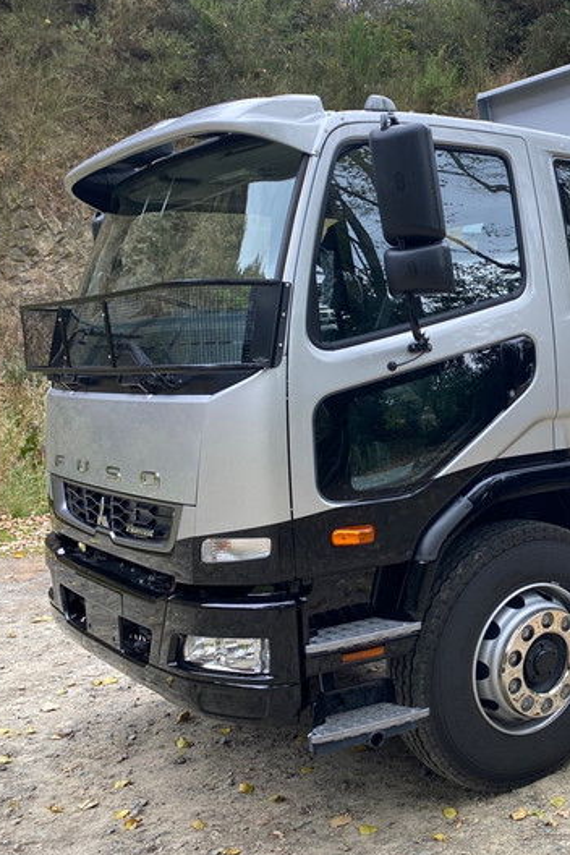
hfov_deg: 29.5
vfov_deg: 47.4
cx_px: 623
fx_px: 974
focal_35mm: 41
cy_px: 411
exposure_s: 1/138
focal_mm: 4.25
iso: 32
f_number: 1.8
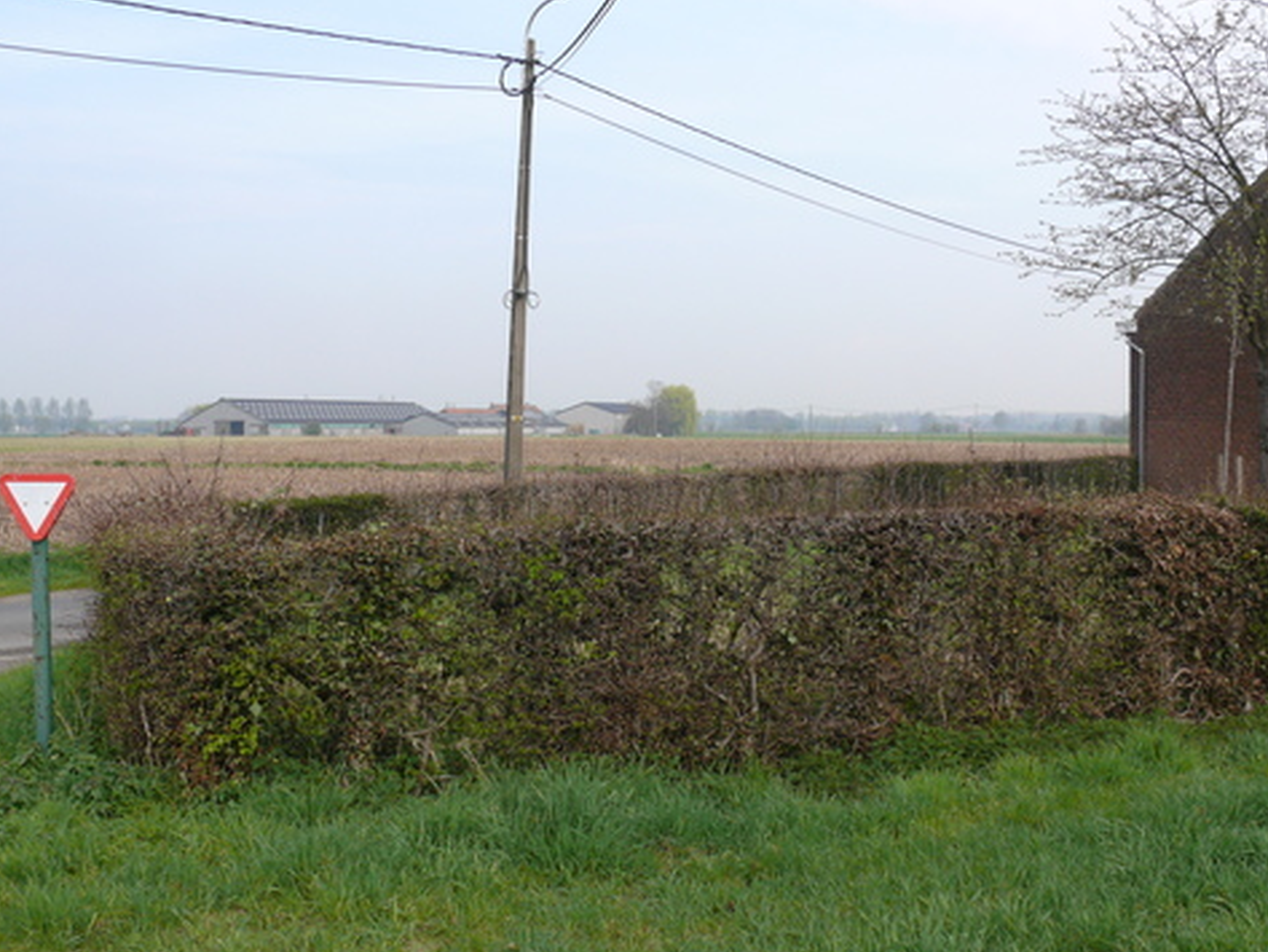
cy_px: 489
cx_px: 654
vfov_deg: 38.7
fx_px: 1356
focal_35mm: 37
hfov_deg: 50.1
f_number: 5.6
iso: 200
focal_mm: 7.4
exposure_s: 1/500
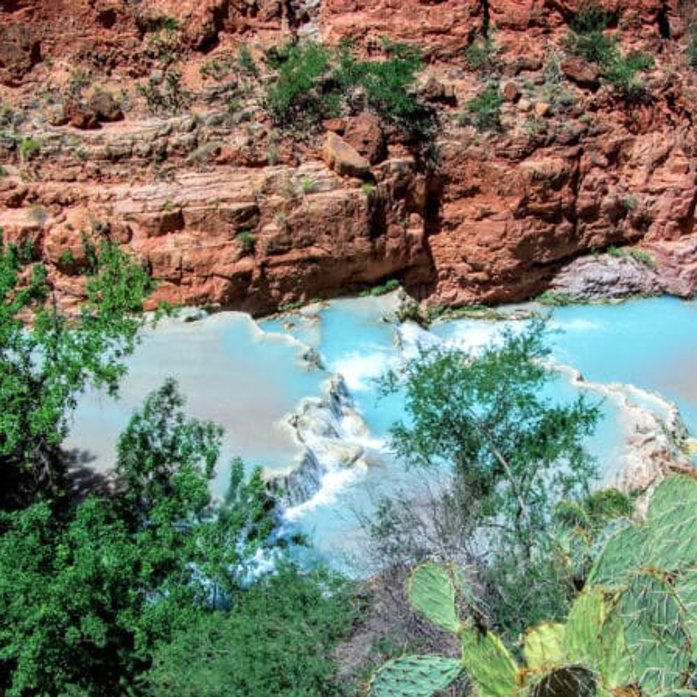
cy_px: 348
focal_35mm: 45
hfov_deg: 37.5
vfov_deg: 37.6
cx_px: 398
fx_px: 1025
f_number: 5.6
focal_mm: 6.3
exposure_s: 1/500
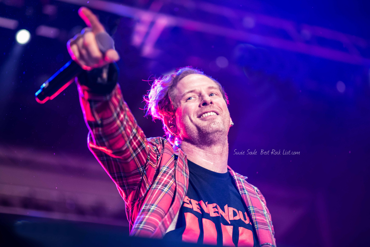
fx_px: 874
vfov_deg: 16.1
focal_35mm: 85
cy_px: 124
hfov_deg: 23.9
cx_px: 185
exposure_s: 1/800
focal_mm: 85
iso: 4000
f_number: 1.8
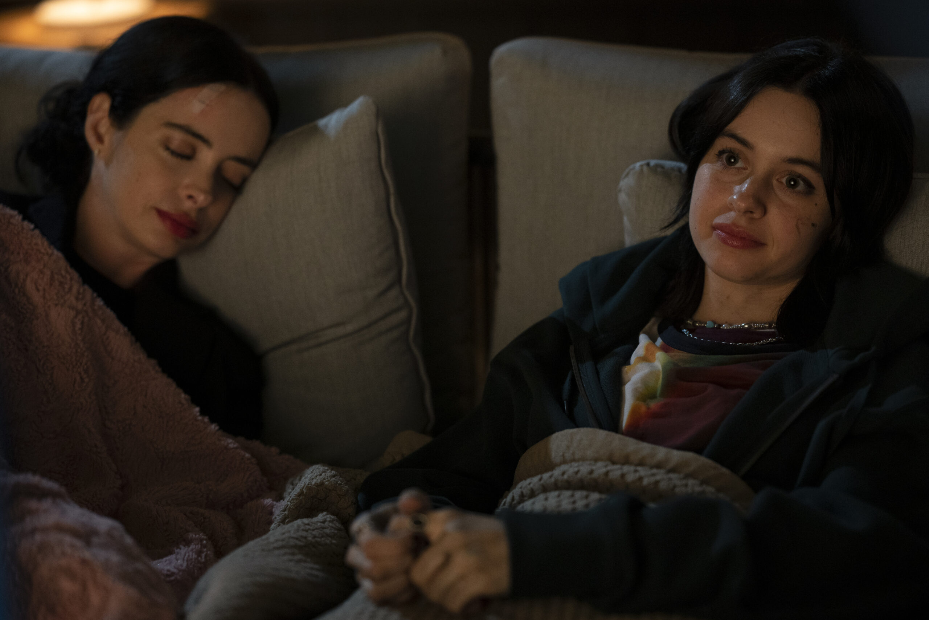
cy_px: 310
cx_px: 464
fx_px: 2193
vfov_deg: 16.1
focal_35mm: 85
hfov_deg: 23.9
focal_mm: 85
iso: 3200
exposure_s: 1/60
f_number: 2.2
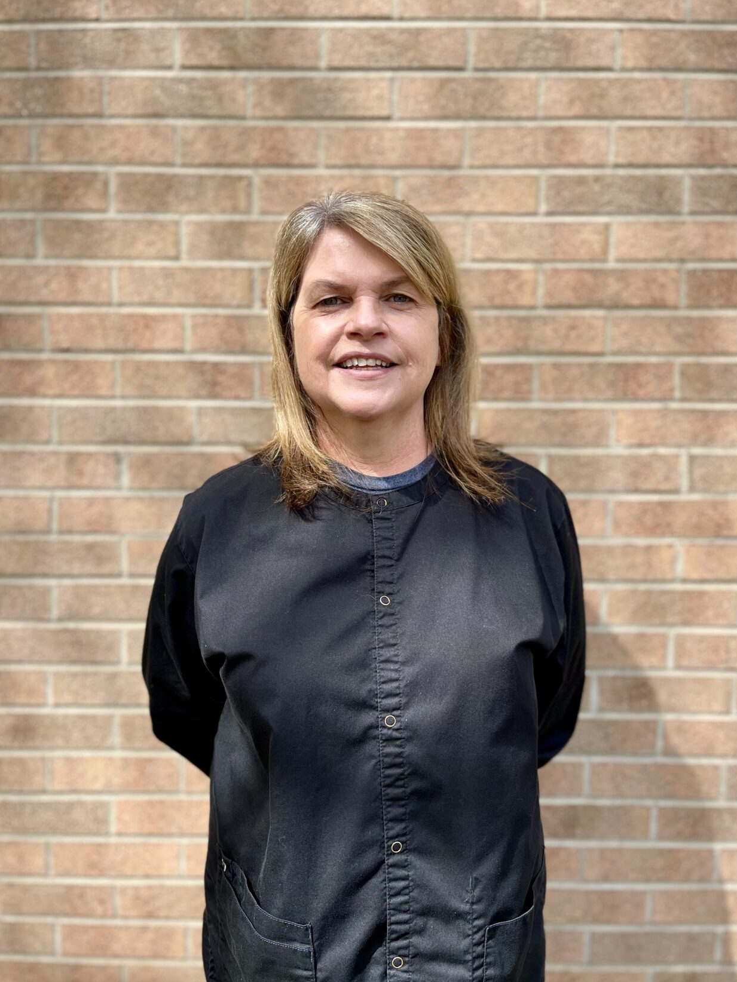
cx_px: 382
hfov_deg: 51.3
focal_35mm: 27
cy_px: 499
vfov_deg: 65.3
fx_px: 766
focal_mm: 5.1
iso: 50
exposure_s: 1/1513
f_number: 1.6
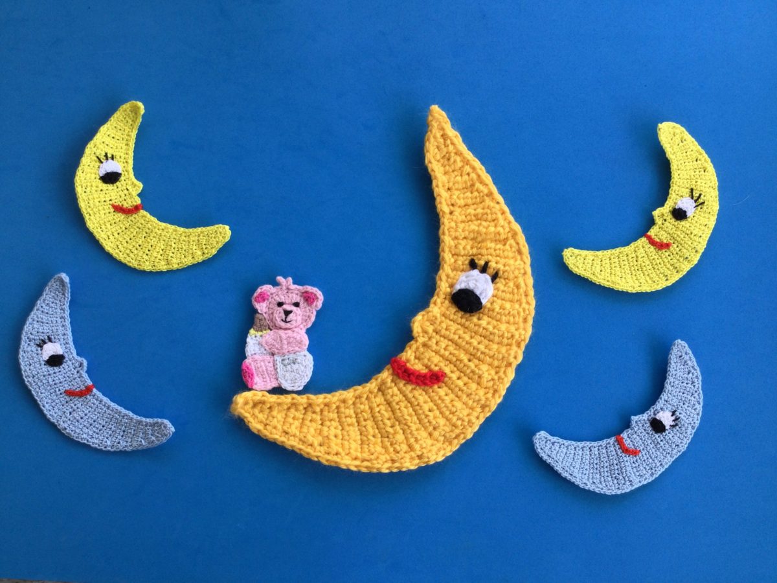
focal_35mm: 31
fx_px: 696
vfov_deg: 45.4
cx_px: 388
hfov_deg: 58.4
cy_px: 292
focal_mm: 3.3
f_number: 2.4
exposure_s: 1/50
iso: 25
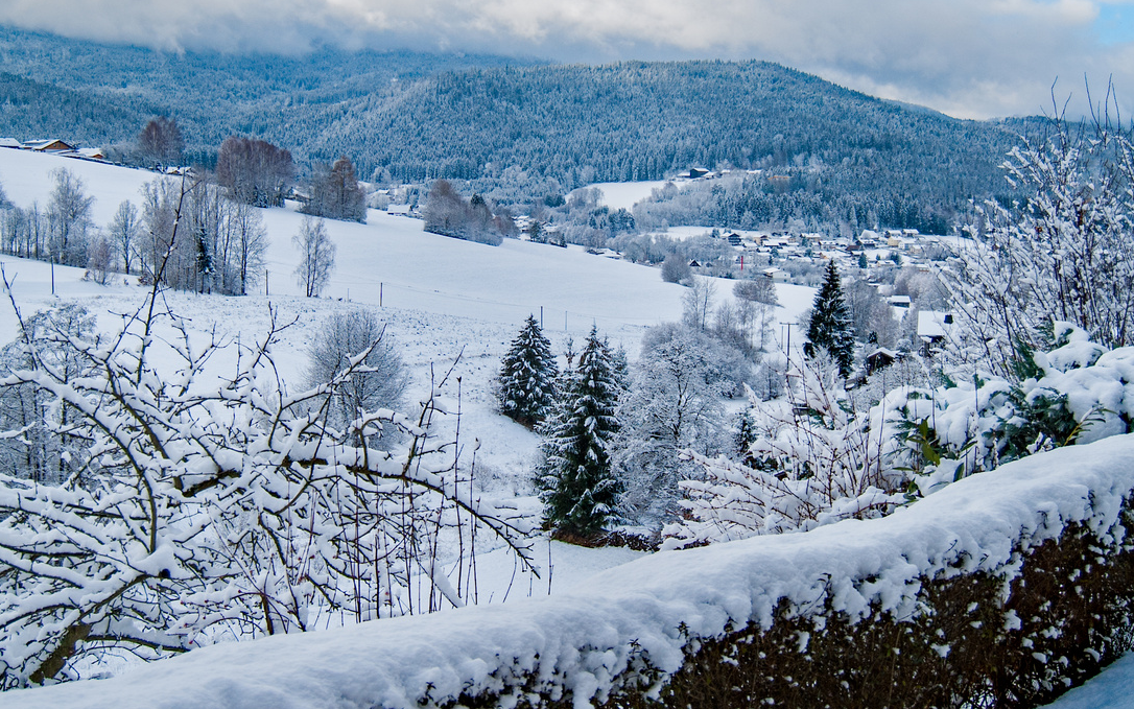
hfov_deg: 40.3
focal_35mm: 50
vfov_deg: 25.7
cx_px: 549
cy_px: 234
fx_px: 1545
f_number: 4.5
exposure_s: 1/800
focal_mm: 22
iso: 100
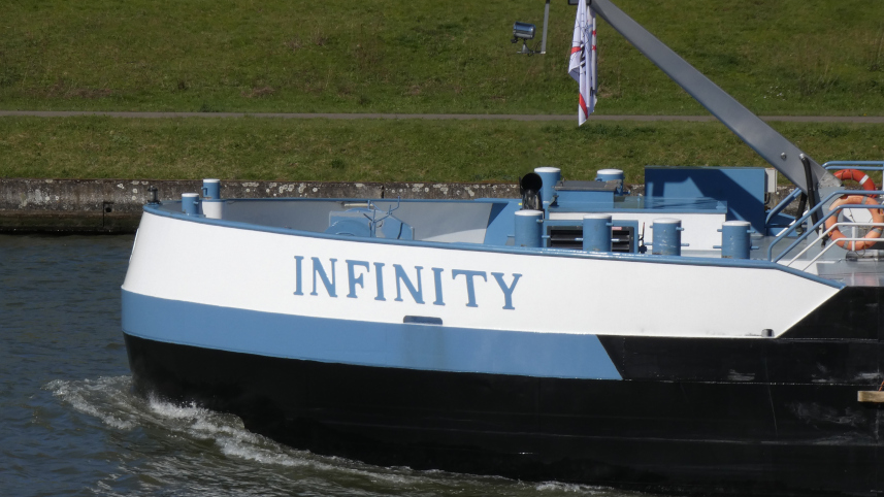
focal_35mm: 318
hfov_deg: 6.8
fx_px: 7454
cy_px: 261
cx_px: 400
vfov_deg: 3.8
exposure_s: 1/640
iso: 80
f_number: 6.3
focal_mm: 44.8
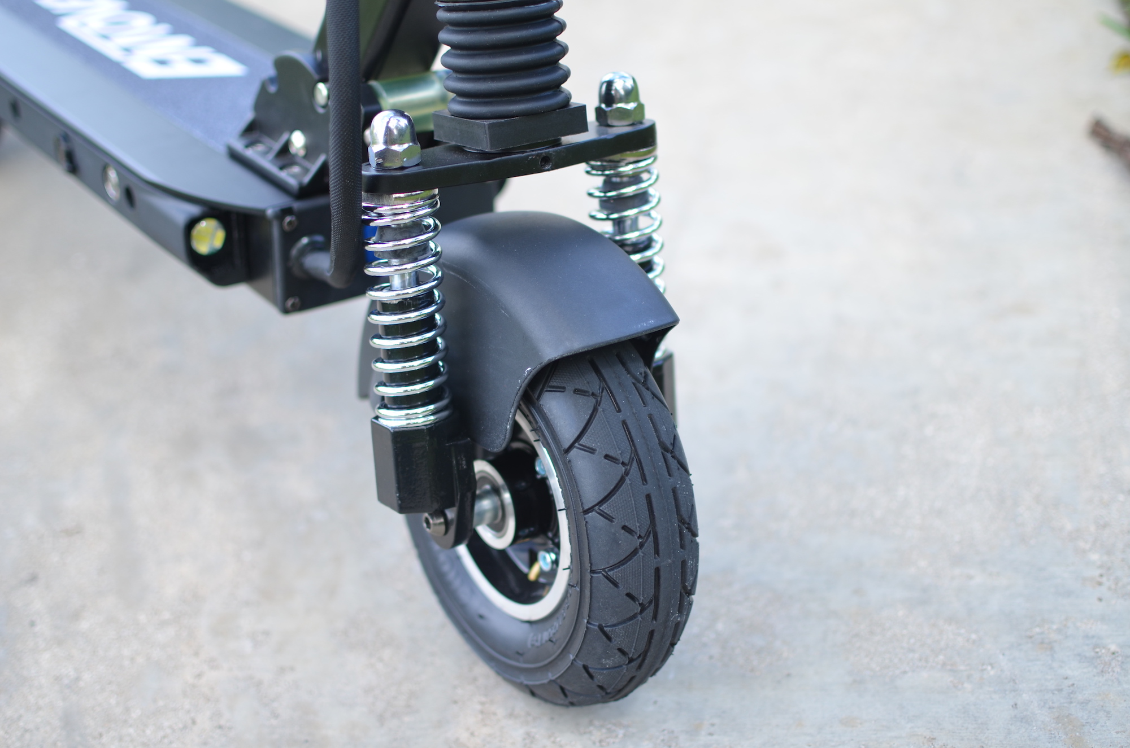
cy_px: 374
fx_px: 1645
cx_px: 565
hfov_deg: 37.9
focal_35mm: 52
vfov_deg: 25.6
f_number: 1.8
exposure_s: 1/640
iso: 160
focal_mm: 35
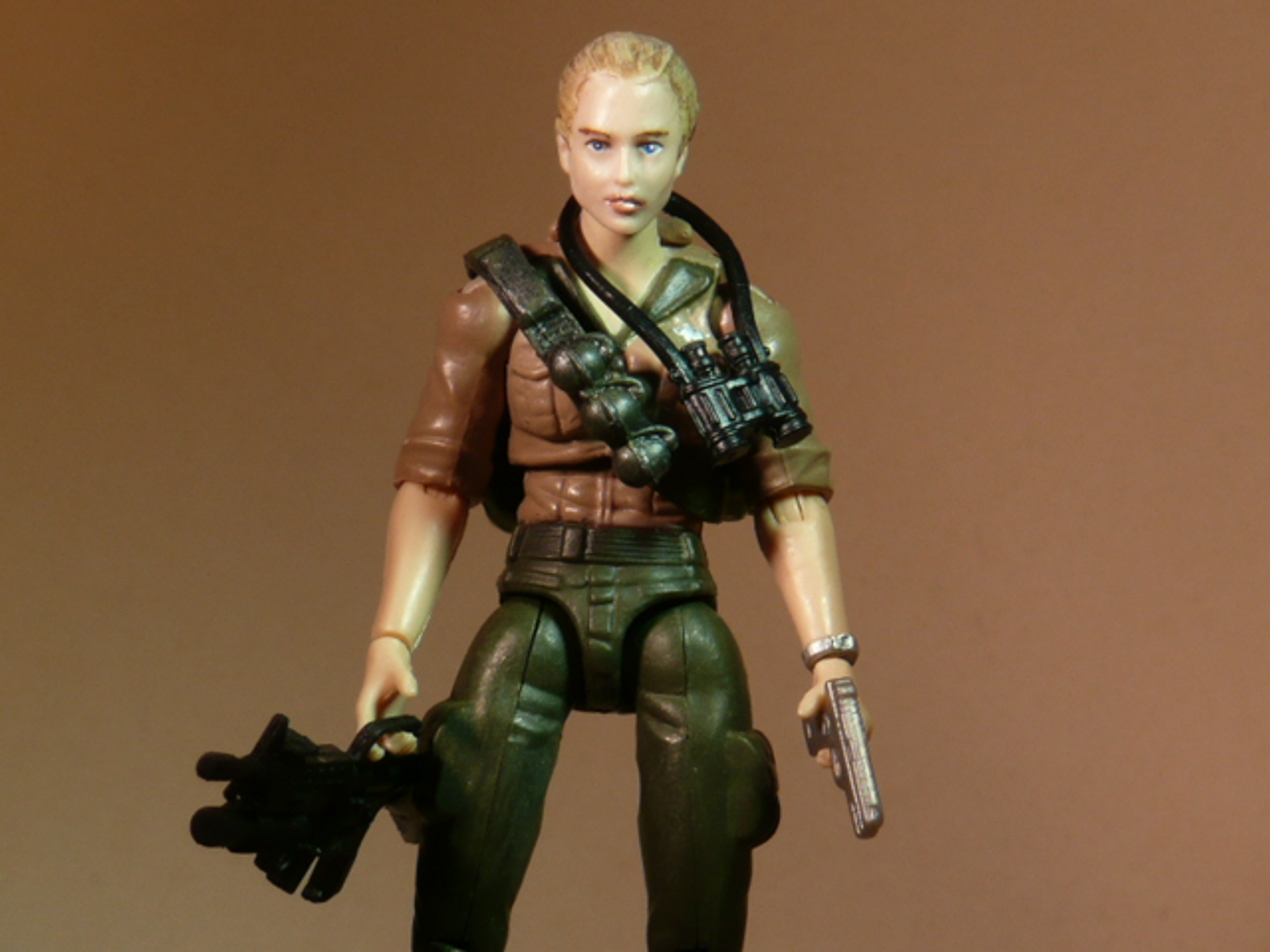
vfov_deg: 3.8
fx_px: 14418
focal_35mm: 393
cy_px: 476
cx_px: 635
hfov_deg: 5.0
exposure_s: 1/160
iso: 100
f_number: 4.9
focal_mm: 43.3
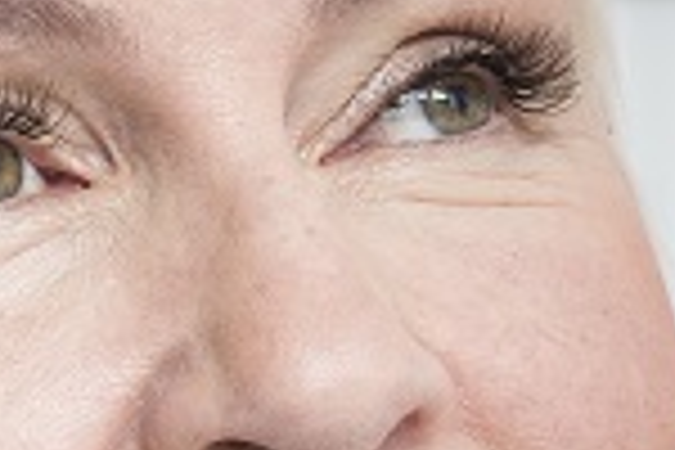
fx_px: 7368
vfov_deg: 3.5
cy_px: 608
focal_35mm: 393
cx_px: 842
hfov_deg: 5.2
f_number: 5.6
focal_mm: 50
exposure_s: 1/160
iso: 125
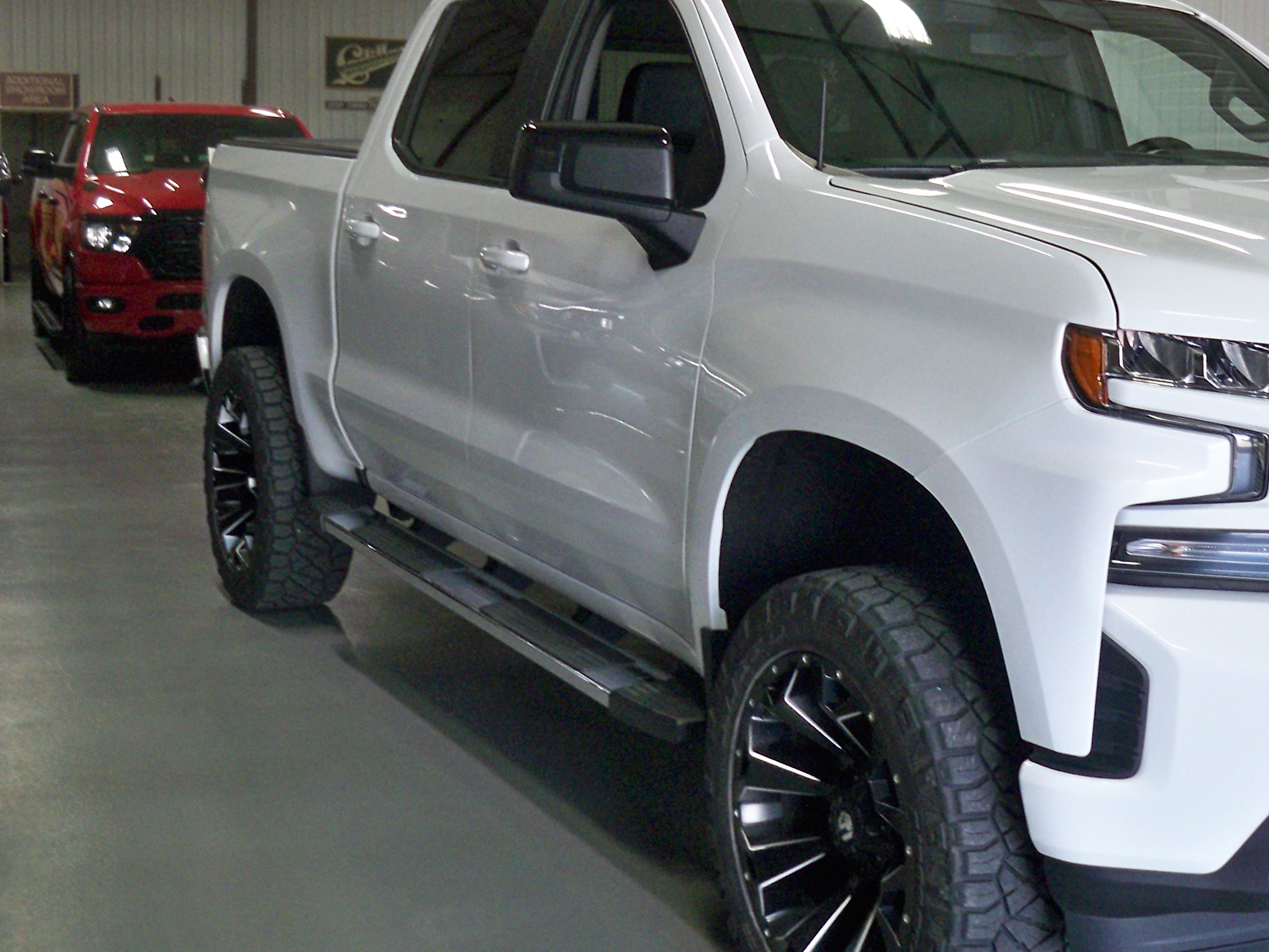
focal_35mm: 54
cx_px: 956
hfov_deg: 34.8
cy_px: 386
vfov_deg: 27.0
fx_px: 1980
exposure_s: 1/60
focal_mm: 6.3
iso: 200
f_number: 3.1
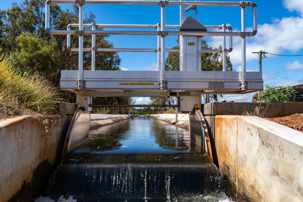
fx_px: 261
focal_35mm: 31
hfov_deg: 60.3
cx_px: 151
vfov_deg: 42.3
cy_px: 103
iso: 100
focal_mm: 30
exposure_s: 1/640
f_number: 5
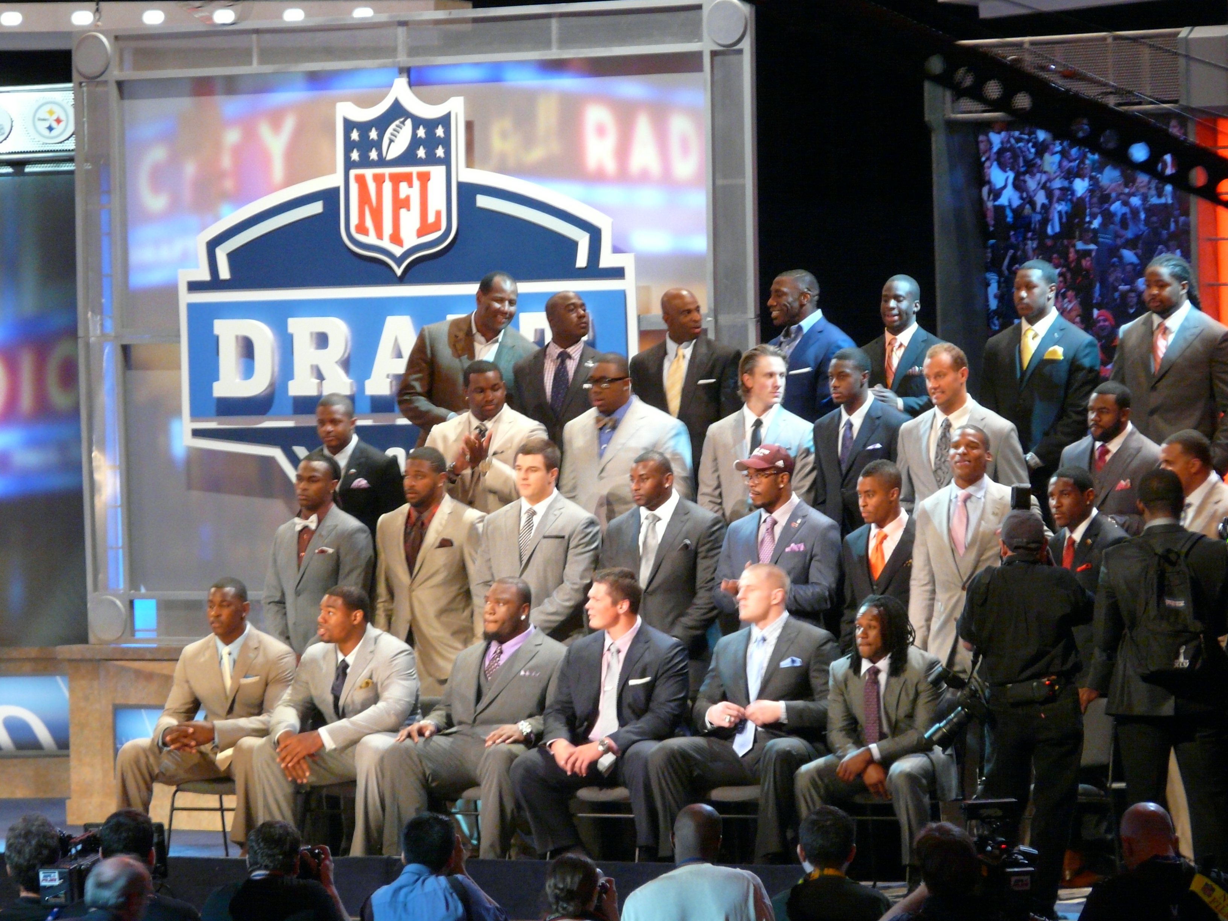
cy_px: 460
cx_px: 614
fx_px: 7734
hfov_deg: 9.1
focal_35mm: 218
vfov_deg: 6.8
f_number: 3.6
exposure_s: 1/15
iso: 400
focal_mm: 35.9
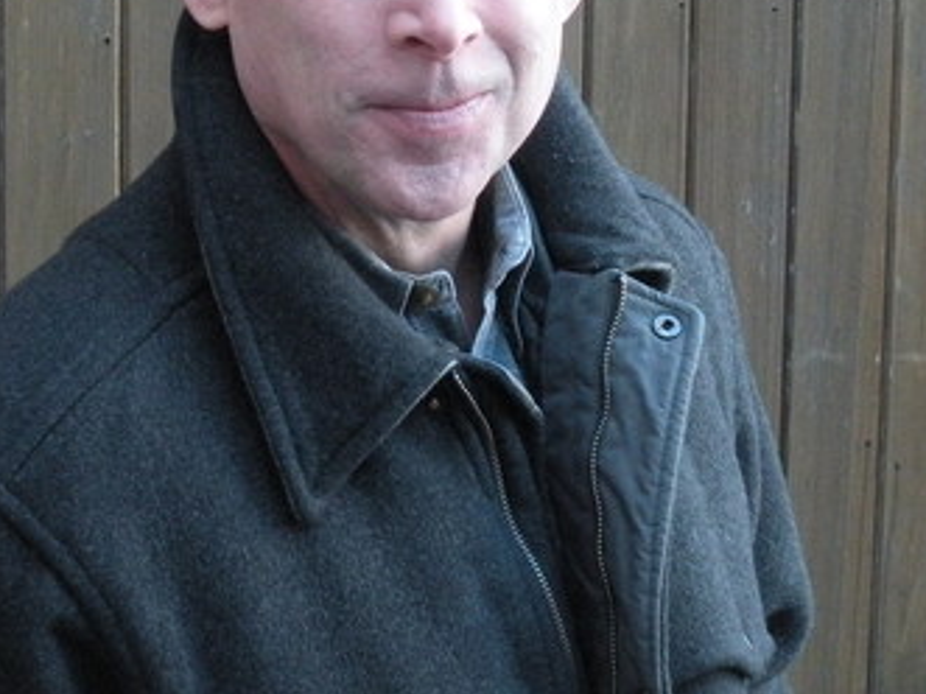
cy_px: 155
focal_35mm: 131
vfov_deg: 11.3
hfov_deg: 15.0
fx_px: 3503
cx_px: 252
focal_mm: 11.2
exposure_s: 1/58.5
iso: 400
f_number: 4.6
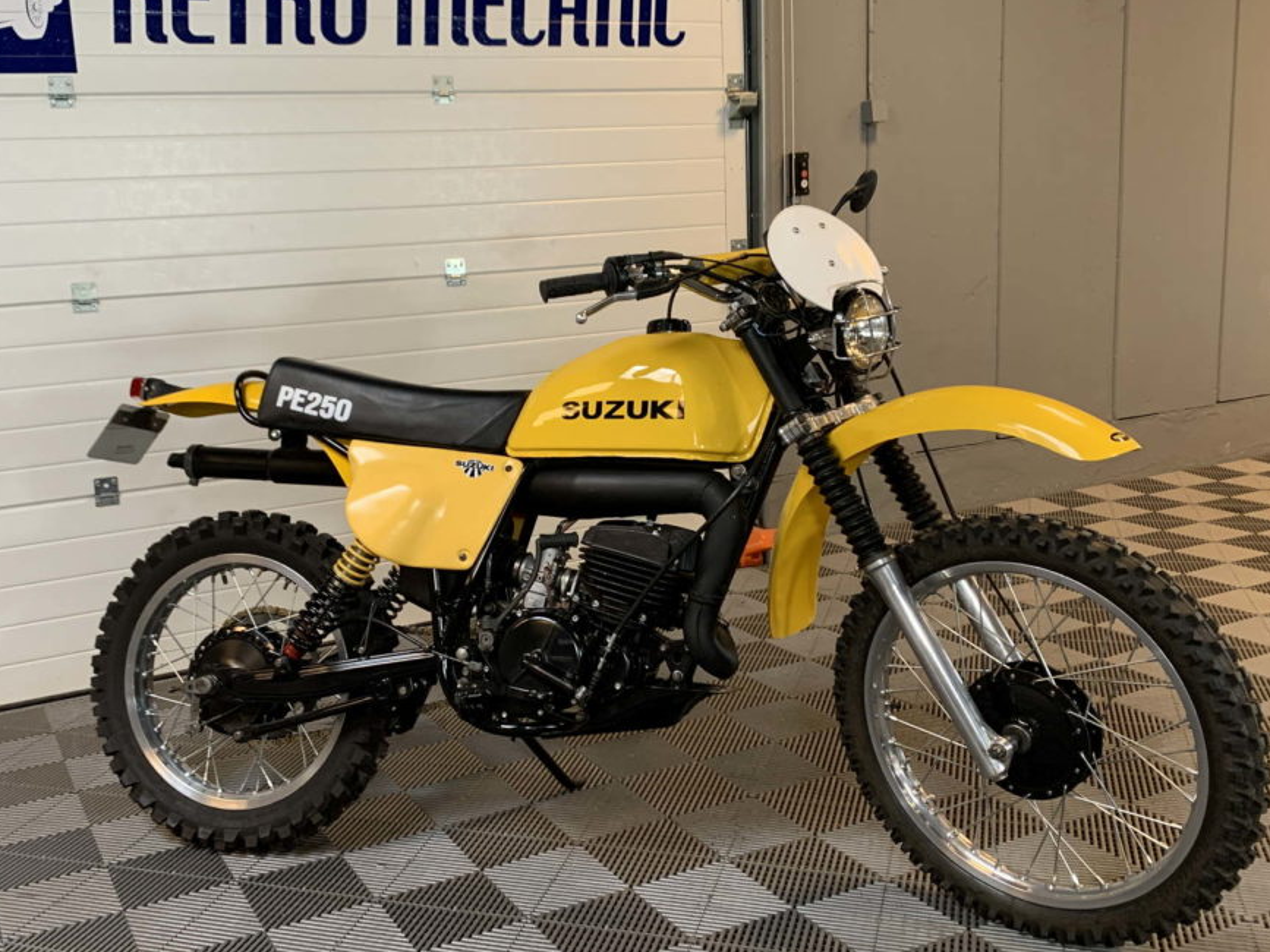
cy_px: 477
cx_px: 541
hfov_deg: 51.2
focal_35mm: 36
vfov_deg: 39.6
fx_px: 1321
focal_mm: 4.25
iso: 100
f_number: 1.8
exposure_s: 1/60
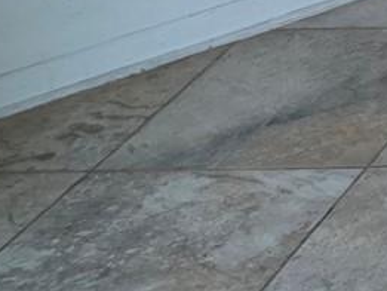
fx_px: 1577
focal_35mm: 141
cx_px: 1118
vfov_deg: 9.0
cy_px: -503
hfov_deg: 10.5
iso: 400
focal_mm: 6.25
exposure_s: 1/120
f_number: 1.7
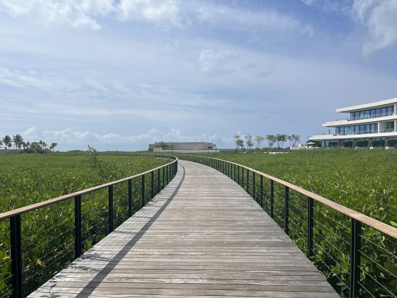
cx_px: 198
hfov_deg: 67.3
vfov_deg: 53.1
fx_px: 298
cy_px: 149
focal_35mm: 26
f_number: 1.6
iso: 50
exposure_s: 1/9091
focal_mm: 5.1
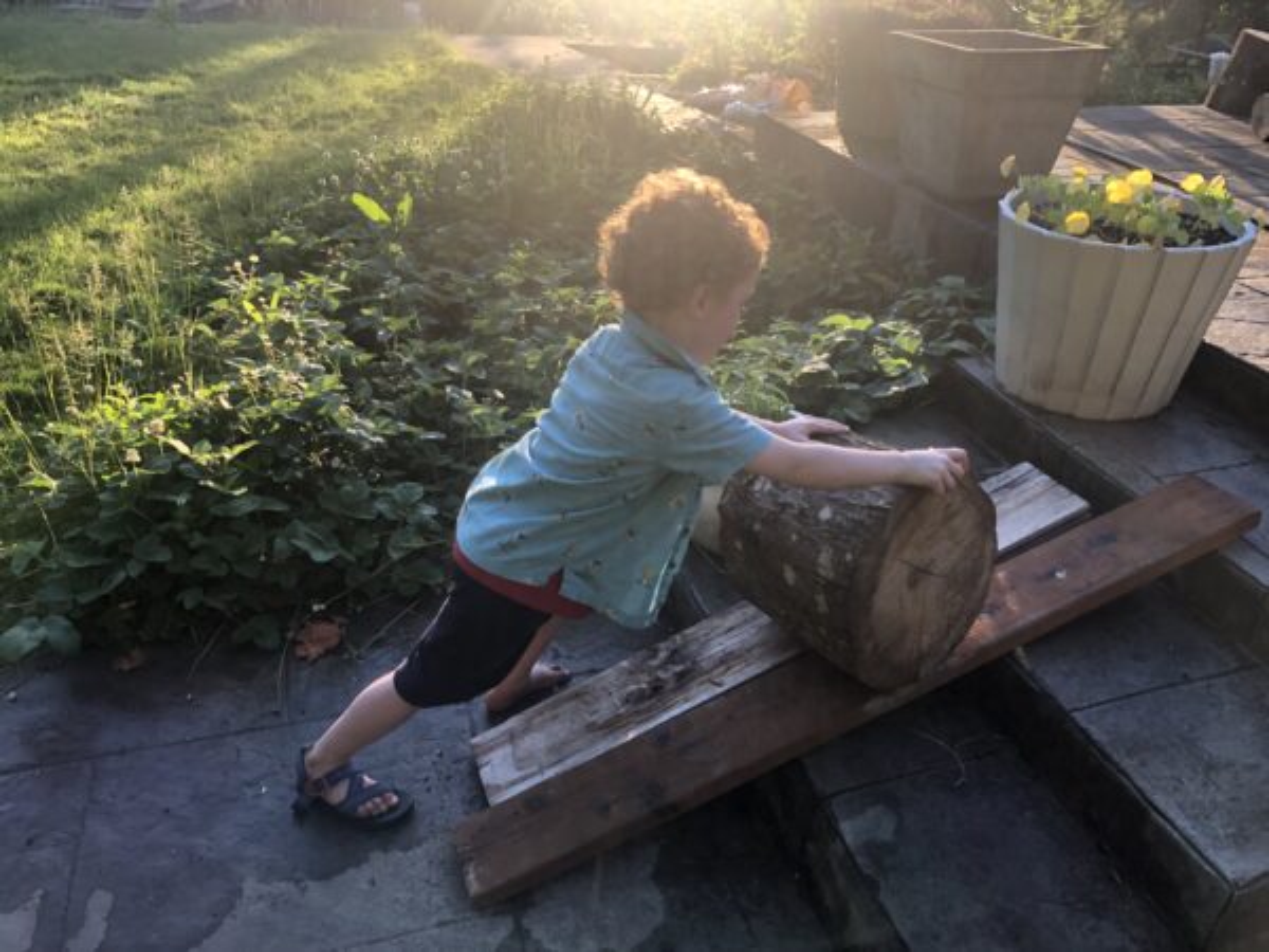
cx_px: 634
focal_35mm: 28
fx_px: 1026
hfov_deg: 63.4
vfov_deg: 49.7
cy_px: 476
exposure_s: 1/120
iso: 25
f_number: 1.8
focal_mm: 3.99
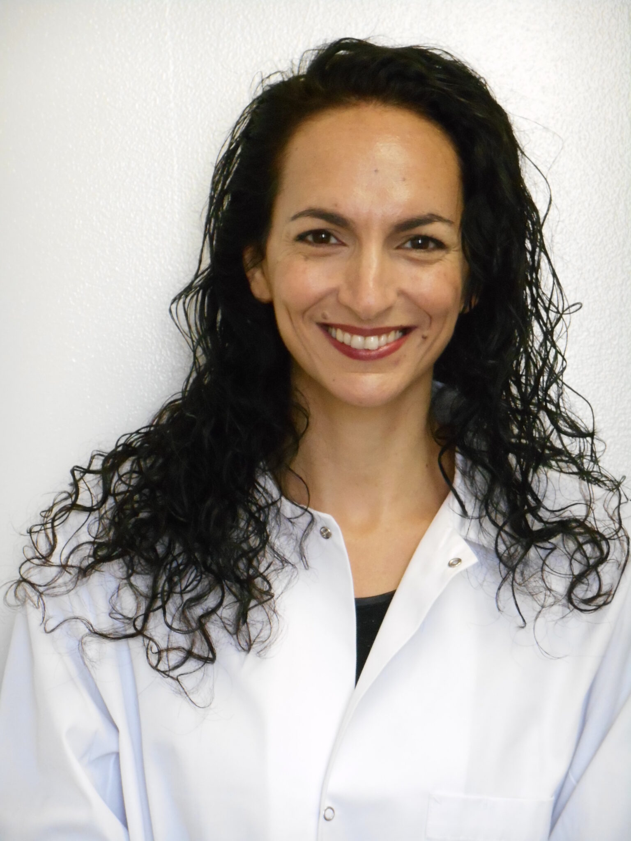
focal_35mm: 121
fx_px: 2941
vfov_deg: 16.3
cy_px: 420
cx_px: 316
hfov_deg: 12.2
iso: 800
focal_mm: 21.5
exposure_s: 1/30
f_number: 5.4
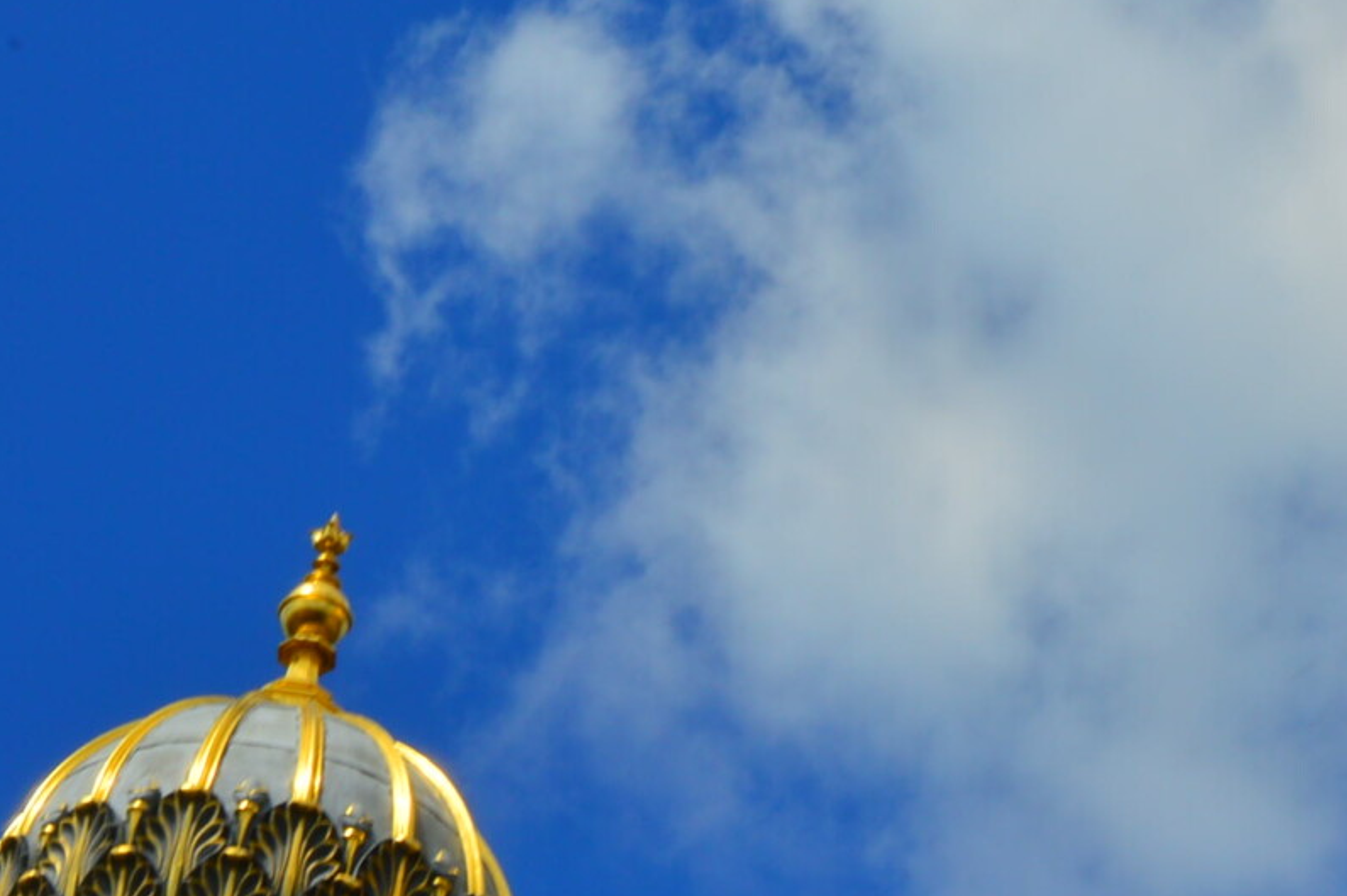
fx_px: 7449
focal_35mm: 199
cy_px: 272
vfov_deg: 6.9
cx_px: 1376
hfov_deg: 10.2
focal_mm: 55
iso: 100
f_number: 36
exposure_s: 1/50
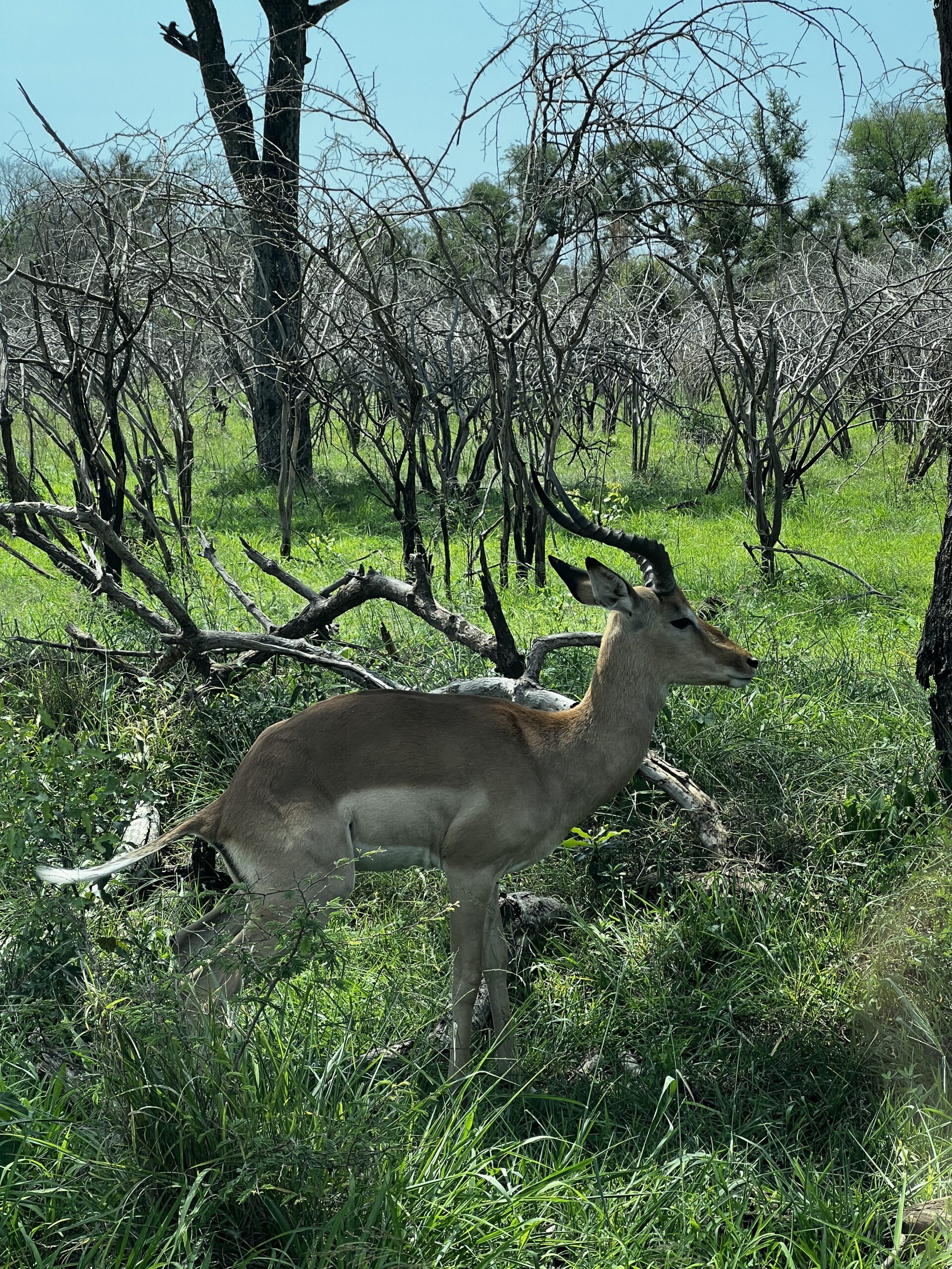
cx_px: 476
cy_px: 634
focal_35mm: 77
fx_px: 2824
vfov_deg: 25.3
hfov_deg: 19.1
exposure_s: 1/254
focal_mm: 9
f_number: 2.8
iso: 32
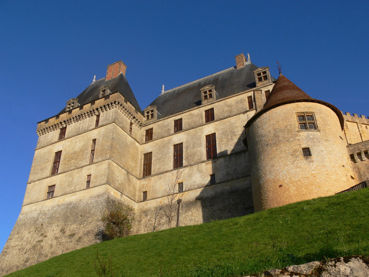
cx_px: 184
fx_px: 373
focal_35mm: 35
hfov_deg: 52.6
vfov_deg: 40.7
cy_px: 138
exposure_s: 1/250
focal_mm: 7.5
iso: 80
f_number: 5.6
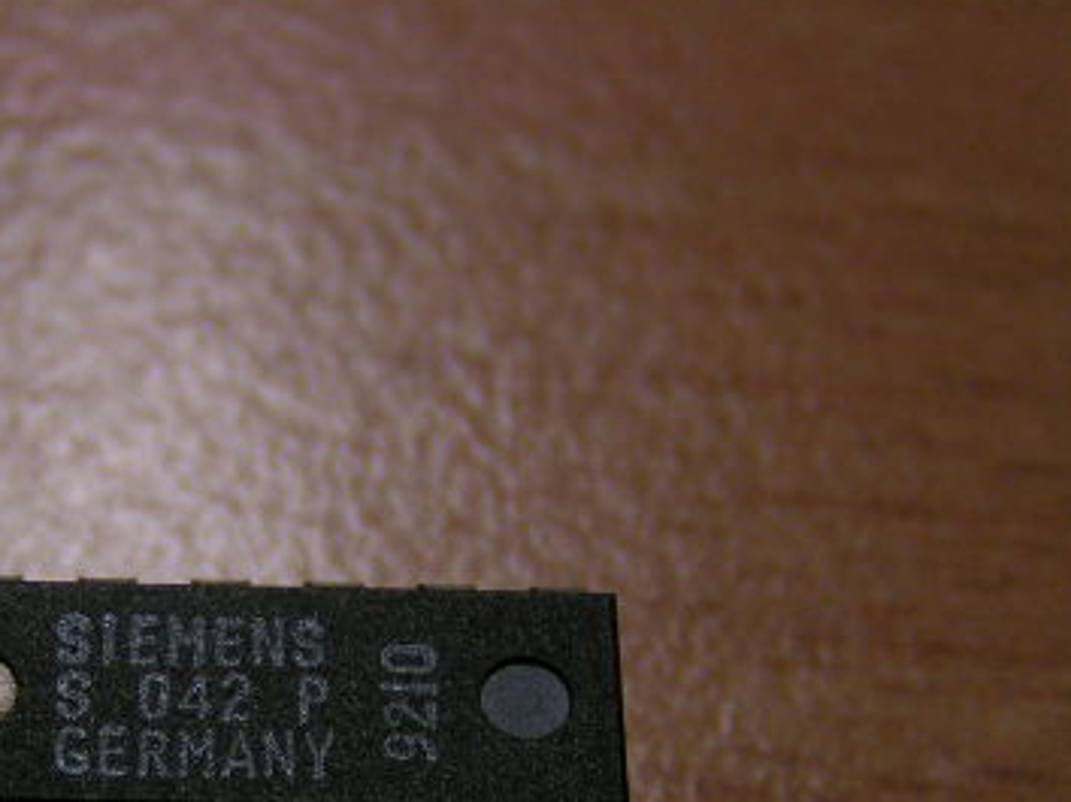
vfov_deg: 12.9
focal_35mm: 114
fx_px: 3525
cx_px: 239
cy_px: 708
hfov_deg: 17.2
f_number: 3.2
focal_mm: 9.7
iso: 80
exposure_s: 1/125
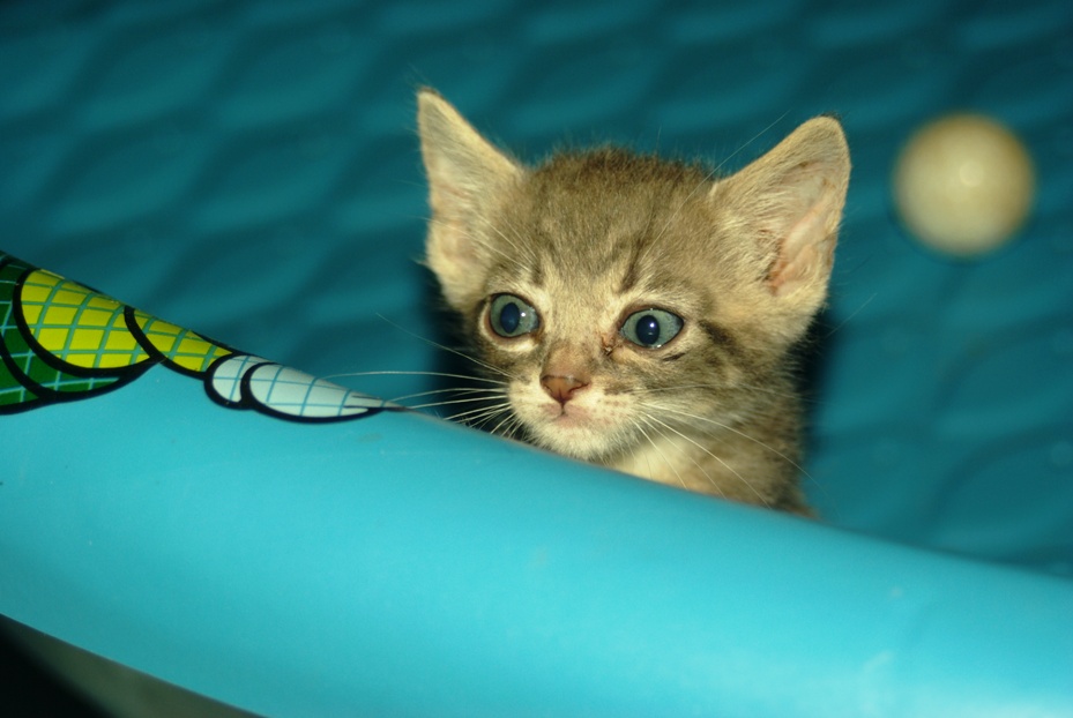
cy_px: 359
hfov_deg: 17.0
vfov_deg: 11.5
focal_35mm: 120
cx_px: 536
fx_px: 3581
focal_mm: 80
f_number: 5.6
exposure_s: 1/90
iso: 200
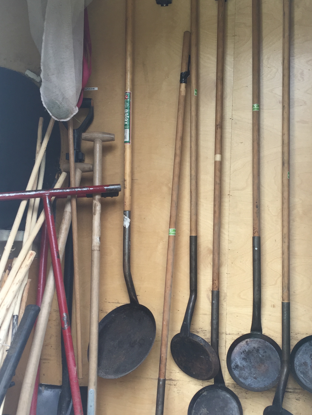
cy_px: 238
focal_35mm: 41
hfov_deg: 35.1
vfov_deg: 45.6
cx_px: 175
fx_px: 493
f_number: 2.2
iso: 40
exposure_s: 1/100
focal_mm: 4.15
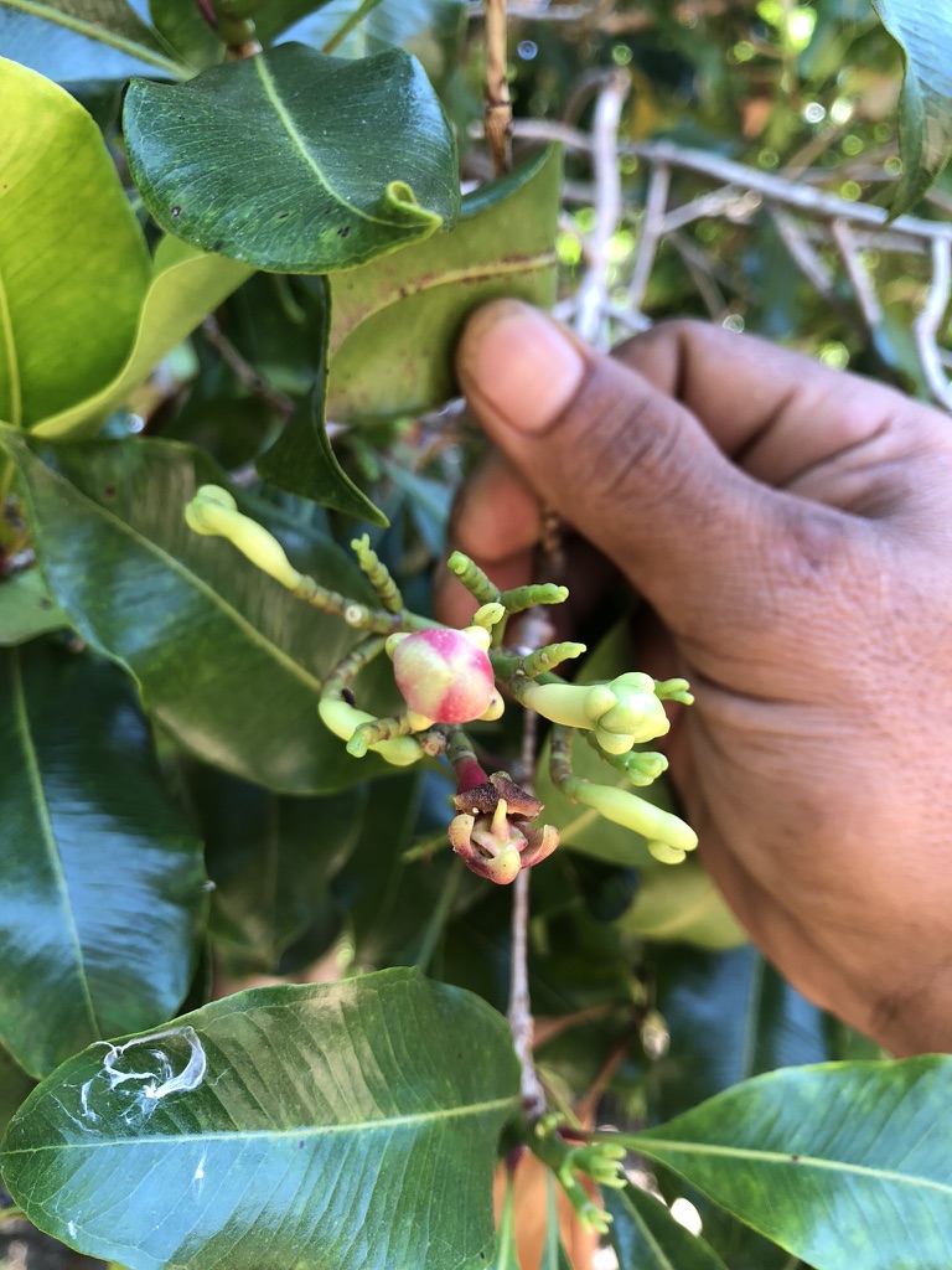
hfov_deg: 49.7
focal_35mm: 28
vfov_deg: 63.4
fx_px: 1027
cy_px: 635
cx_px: 476
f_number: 1.8
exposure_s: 1/100
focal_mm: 3.99
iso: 40
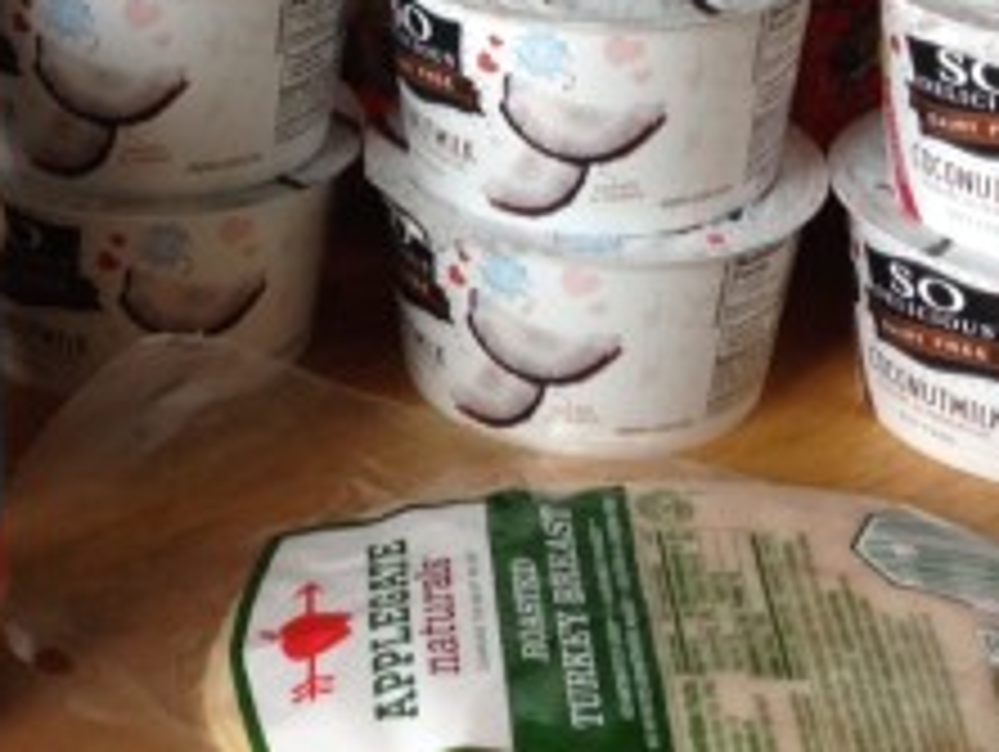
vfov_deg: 12.8
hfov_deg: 17.0
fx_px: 3294
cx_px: 58
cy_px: -32
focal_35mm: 114
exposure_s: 1/20
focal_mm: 4.12
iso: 50
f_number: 2.4
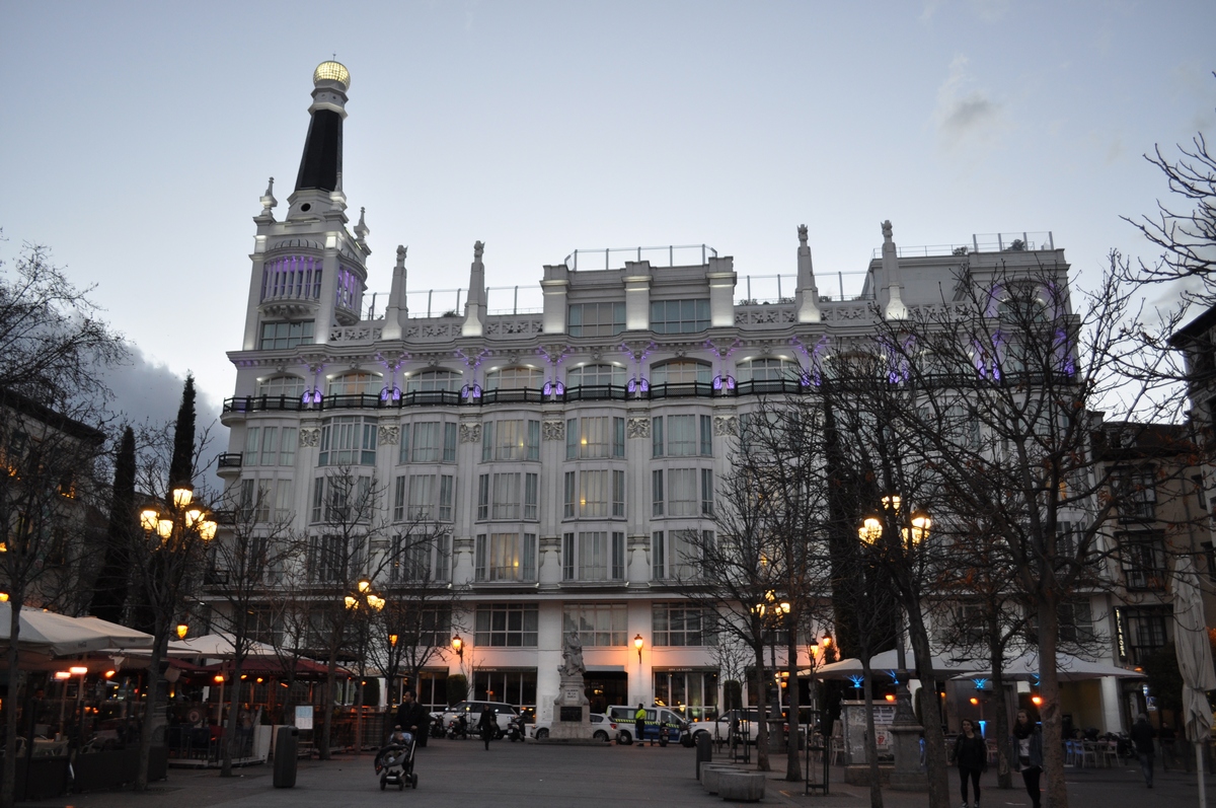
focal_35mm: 30
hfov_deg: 62.0
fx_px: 1012
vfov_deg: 43.5
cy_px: 404
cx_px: 608
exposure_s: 1/60
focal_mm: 20
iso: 400
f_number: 4
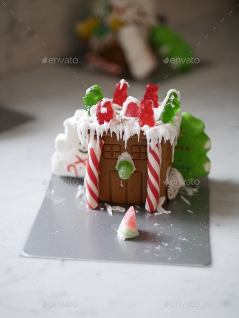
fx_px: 791
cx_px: 120
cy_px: 159
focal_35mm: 86
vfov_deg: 22.8
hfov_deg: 17.2
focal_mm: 43
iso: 800
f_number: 1.7
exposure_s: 1/60
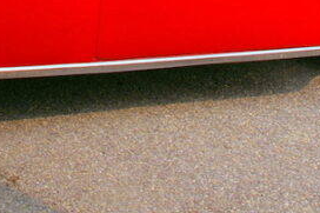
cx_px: -6
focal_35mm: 106
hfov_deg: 18.7
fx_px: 942
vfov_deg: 12.3
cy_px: -113
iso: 200
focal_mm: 18
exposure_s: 1/180
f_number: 11
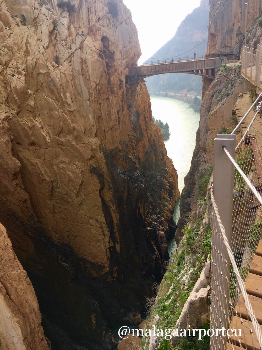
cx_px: 131
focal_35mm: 29
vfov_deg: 61.7
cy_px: 175
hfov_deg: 48.2
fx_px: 293
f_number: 2.2
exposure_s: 1/214
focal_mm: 4.15
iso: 25
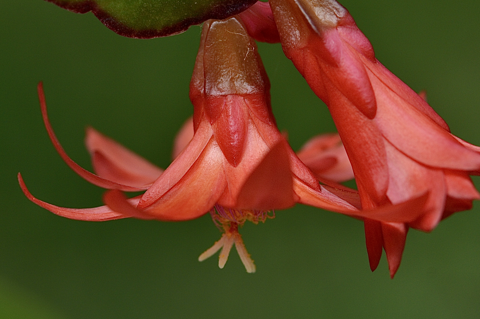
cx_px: 282
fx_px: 2606
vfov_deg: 7.0
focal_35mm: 196
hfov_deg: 10.5
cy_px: 125
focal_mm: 105
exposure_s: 1/160
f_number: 10
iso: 160
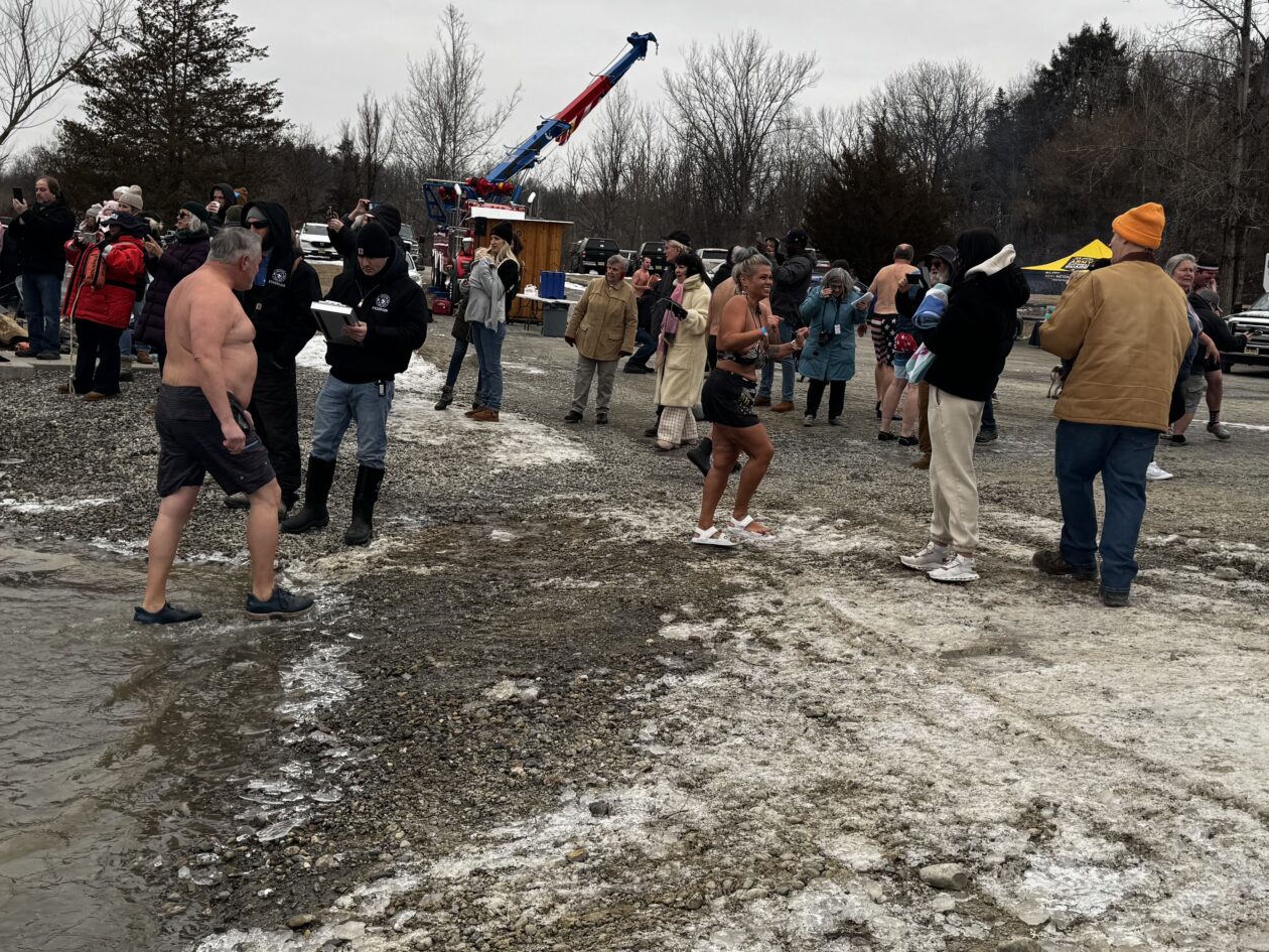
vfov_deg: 36.8
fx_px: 1430
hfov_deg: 47.9
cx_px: 621
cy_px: 450
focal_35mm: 39
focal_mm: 6.76
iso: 80
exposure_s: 1/1042
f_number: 1.78
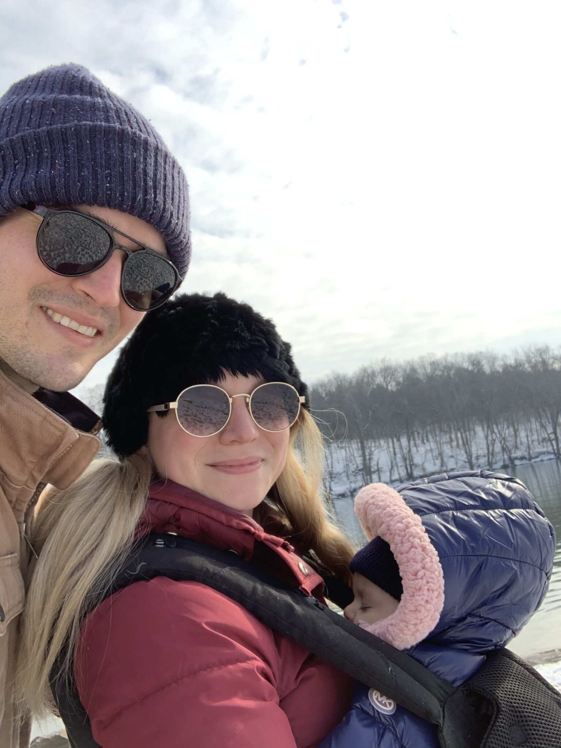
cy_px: 374
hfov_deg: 44.2
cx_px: 280
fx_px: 691
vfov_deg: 56.8
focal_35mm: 32
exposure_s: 1/341
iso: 16
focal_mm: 2.87
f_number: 2.2
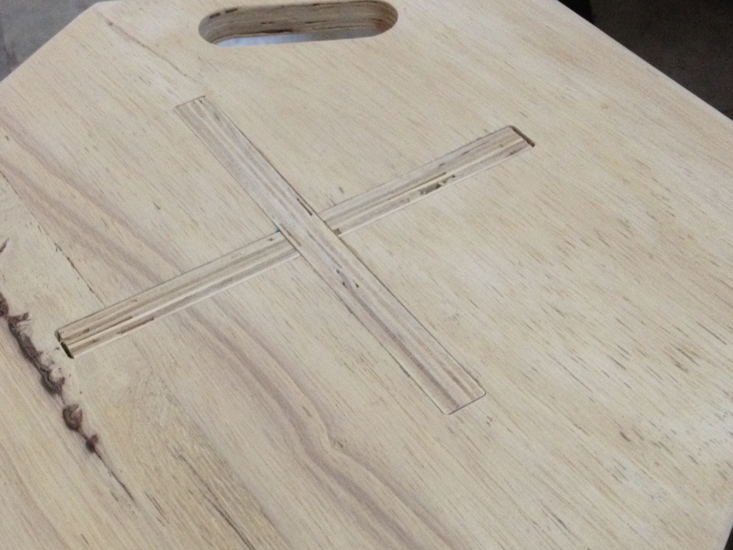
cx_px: 319
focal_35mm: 55
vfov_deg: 26.4
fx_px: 1165
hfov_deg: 34.9
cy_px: 378
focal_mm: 4.28
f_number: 2.4
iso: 200
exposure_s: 1/20
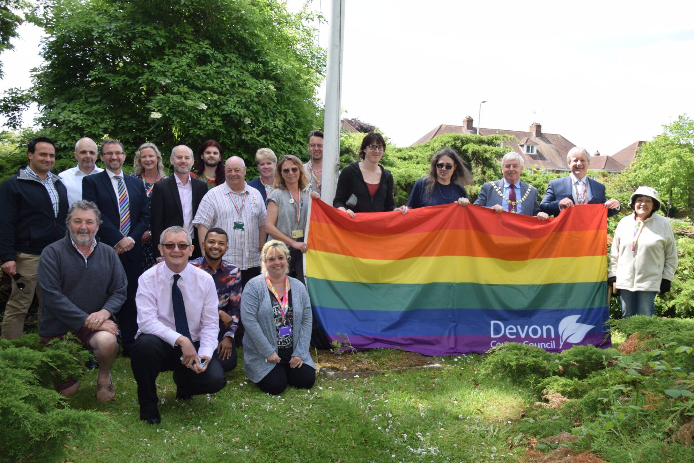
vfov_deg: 38.9
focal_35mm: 34
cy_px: 233
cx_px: 340
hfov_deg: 55.8
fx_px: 655
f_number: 6.3
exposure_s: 1/160
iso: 100
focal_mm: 22
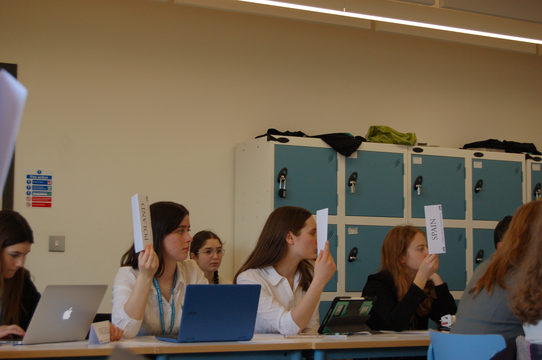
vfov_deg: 20.1
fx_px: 1015
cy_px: 180
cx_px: 271
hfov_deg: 29.9
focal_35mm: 68
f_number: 5.3
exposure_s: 1/100
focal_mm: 45
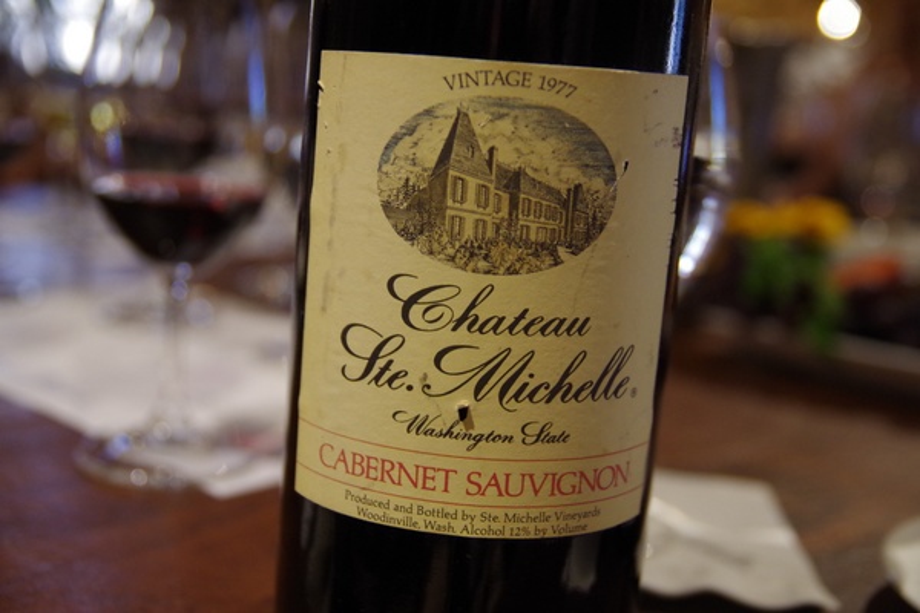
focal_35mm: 49
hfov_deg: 40.3
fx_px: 1252
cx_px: 460
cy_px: 306
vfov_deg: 27.5
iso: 1600
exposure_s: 1/60
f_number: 2.8
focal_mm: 32.5
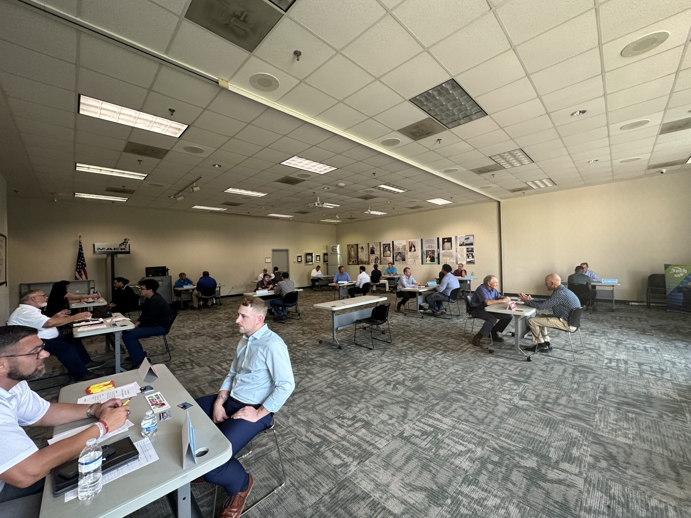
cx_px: 346
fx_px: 279
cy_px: 259
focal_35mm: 14
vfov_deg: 85.7
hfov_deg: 102.1
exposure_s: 1/60
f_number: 2.2
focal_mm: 2.22
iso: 160
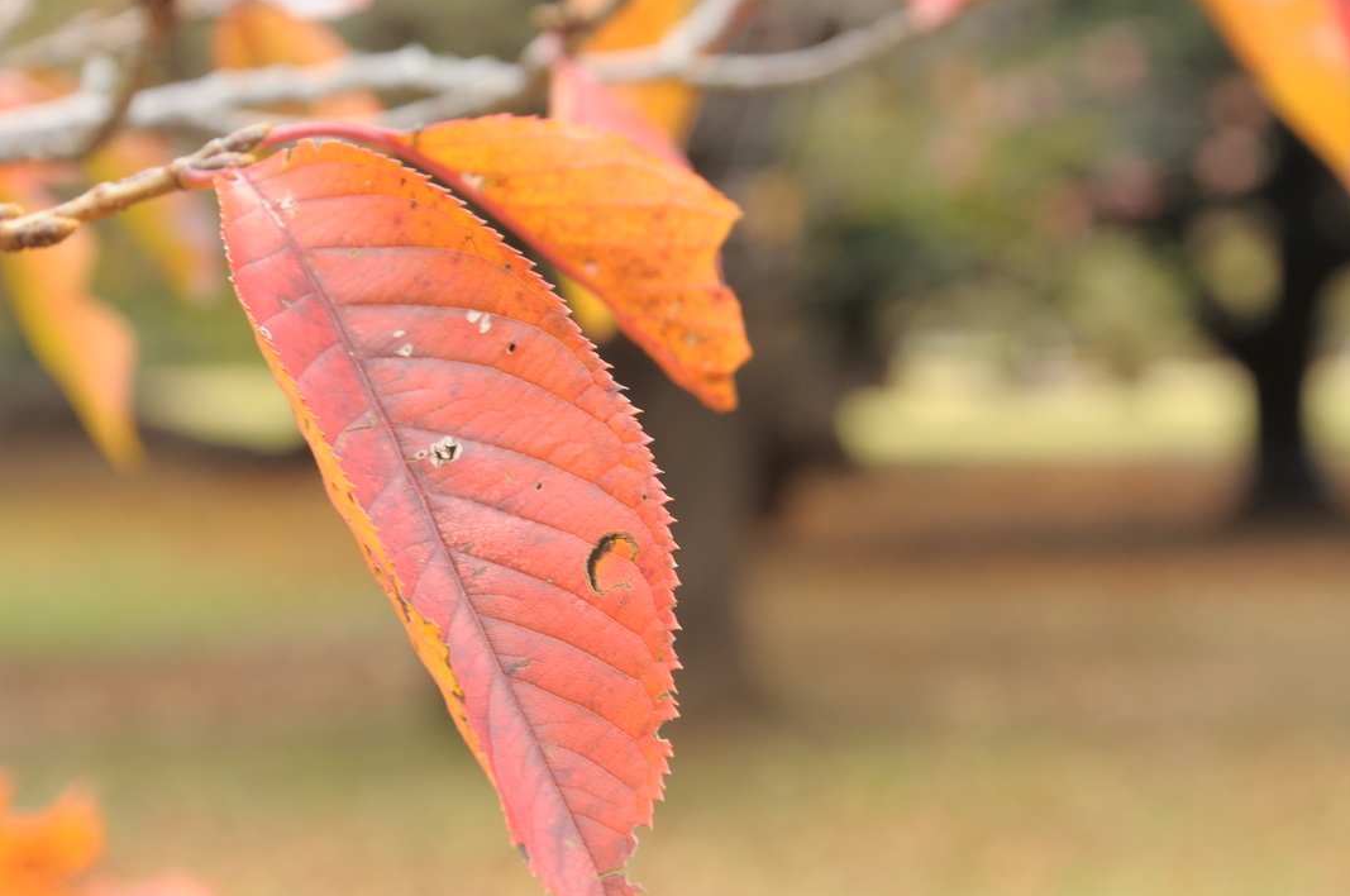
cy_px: 440
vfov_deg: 10.8
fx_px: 4739
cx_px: 758
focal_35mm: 127
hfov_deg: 16.2
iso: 200
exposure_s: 1/13
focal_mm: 75
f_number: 11
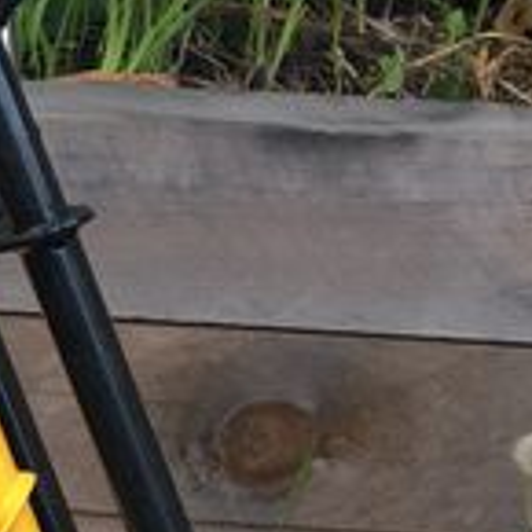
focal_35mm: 177
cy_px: 429
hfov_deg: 8.5
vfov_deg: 9.9
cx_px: -965
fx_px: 3078
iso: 25
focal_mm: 4.15
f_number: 2.2
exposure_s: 1/40
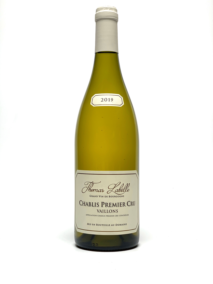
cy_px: 142
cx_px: 106
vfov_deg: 36.8
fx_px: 427
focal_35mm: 52
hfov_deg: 28.0
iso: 20
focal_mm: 6
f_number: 2.4
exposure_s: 1/100
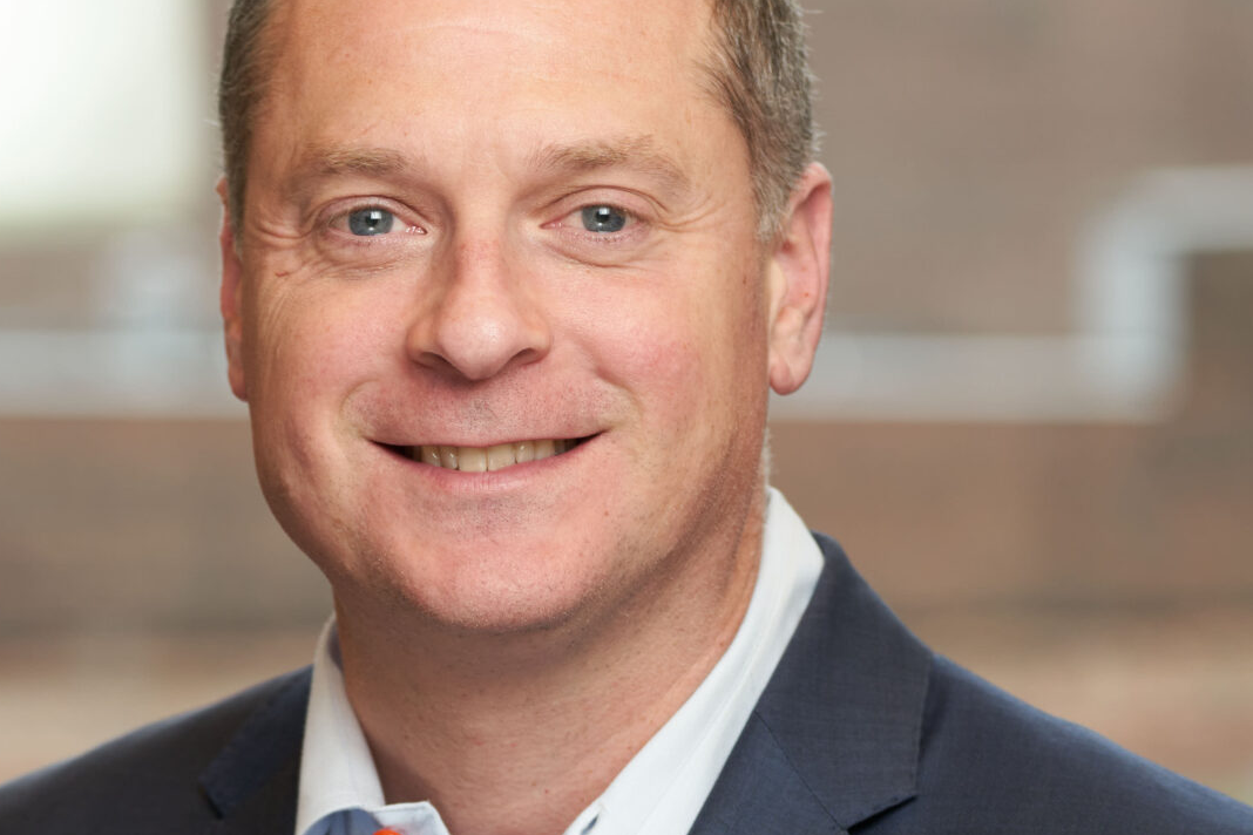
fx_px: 8875
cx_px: 517
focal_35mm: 255
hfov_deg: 8.1
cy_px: 507
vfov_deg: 5.4
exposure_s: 1/50
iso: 400
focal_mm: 133
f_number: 5
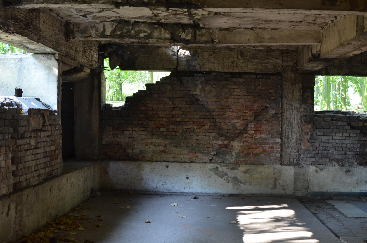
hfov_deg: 37.9
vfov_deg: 25.6
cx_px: 184
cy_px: 122
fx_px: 534
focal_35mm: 52
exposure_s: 1/50
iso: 640
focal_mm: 35
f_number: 3.5
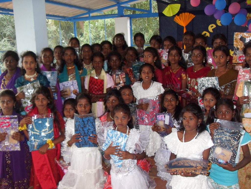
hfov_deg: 54.0
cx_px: 126
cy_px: 94
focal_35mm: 34
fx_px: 247
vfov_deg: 41.8
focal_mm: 6.3
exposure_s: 1/45
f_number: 2.8
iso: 160
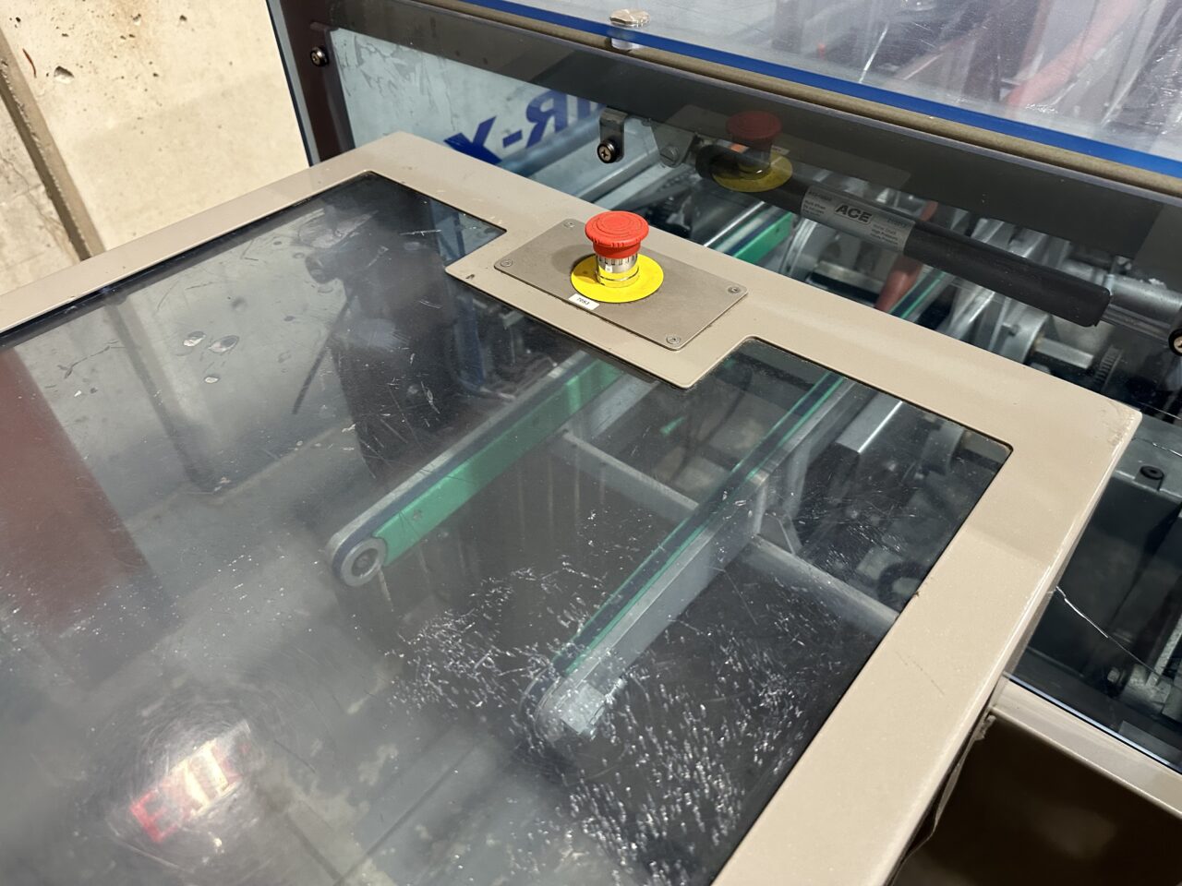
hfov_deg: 71.6
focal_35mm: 24
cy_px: 443
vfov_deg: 56.8
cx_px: 591
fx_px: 820
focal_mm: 6.86
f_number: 1.78
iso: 400
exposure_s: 1/60
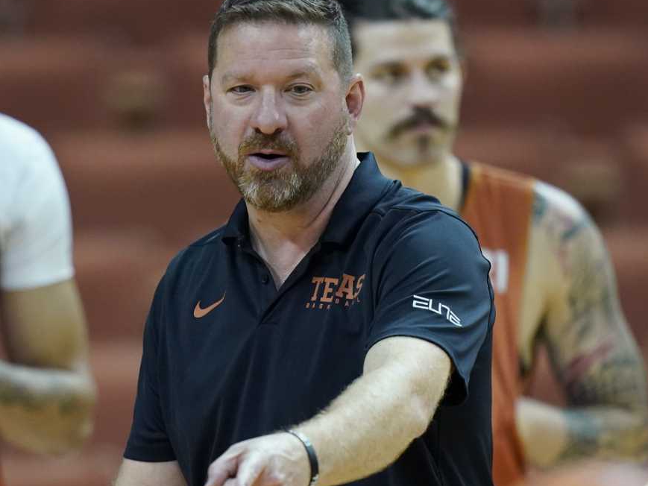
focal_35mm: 906
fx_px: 16962
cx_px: 262
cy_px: 331
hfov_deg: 2.2
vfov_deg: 1.6
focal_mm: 400
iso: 3200
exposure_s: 1/800
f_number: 2.8
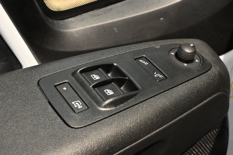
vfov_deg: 25.8
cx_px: 116
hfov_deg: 37.8
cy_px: 78
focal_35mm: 52
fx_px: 340
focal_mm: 35
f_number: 9
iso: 6400
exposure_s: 1/3200
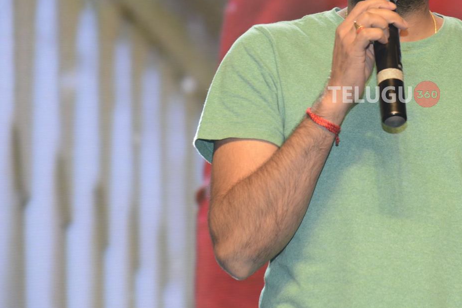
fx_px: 2695
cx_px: 372
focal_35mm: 210
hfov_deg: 9.8
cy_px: 57
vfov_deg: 6.5
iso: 400
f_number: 5
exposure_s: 1/125
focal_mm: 120
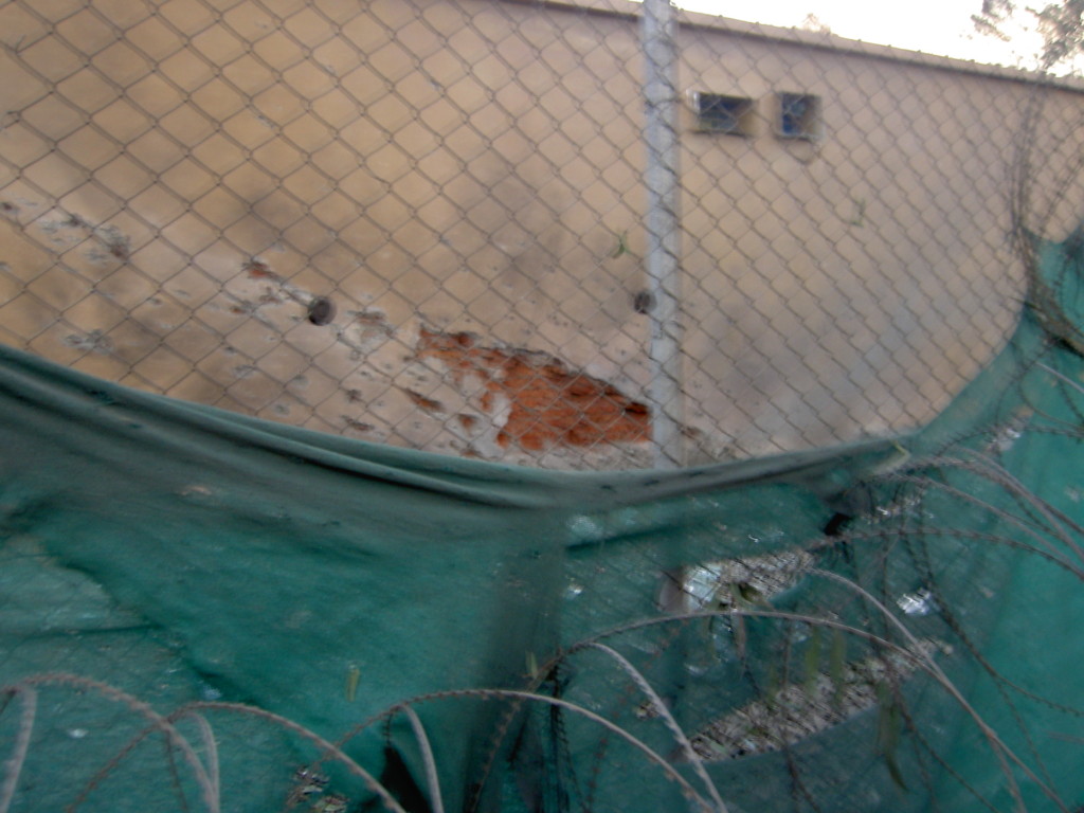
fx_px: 1065
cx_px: 542
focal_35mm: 34
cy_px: 406
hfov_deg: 54.0
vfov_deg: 41.8
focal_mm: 5.6
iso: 50
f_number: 2.8
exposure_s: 1/8
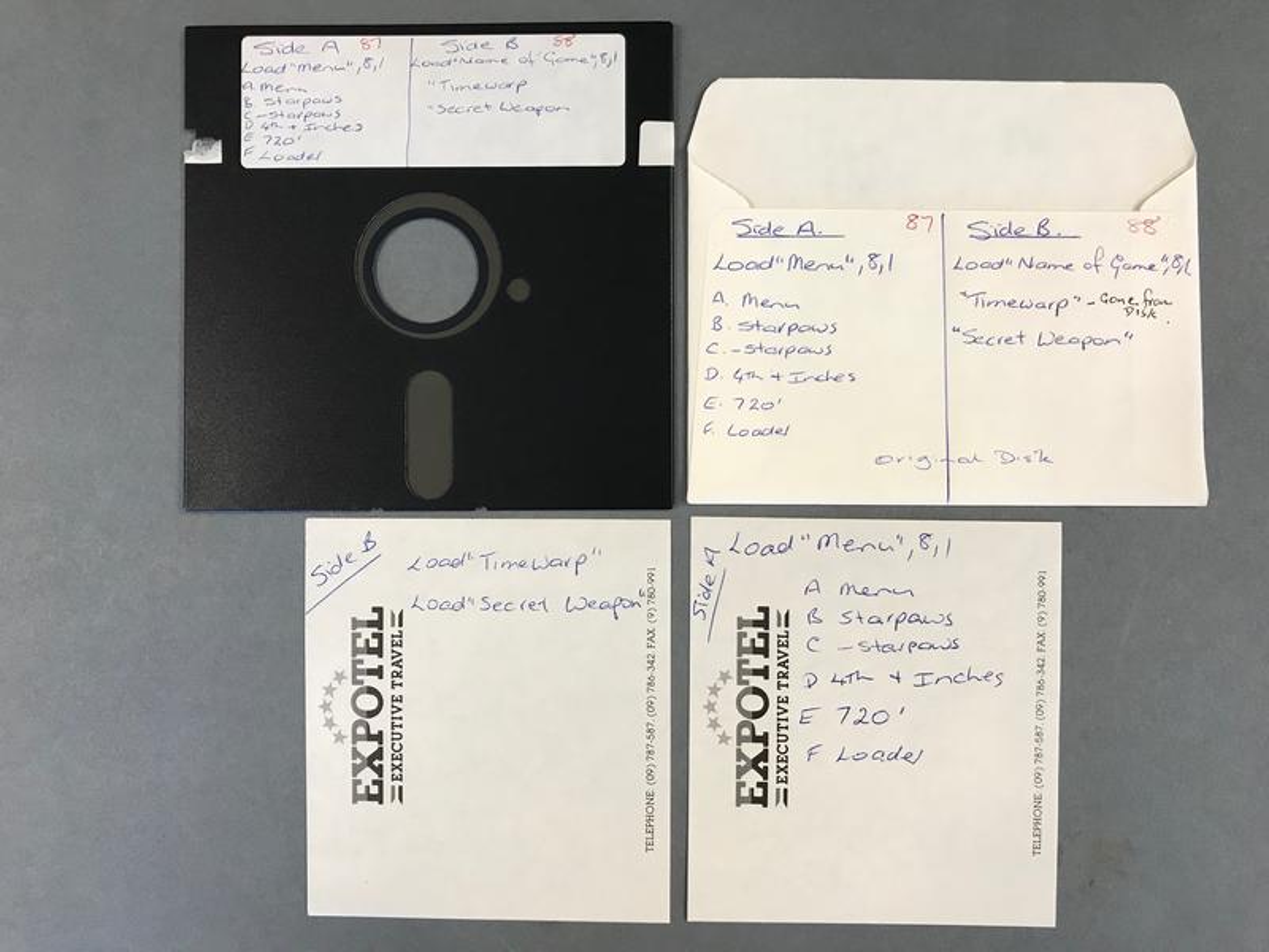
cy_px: 476
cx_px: 634
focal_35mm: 28
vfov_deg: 49.7
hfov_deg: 63.4
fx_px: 1026
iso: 25
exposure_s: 1/33
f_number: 1.8
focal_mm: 3.99
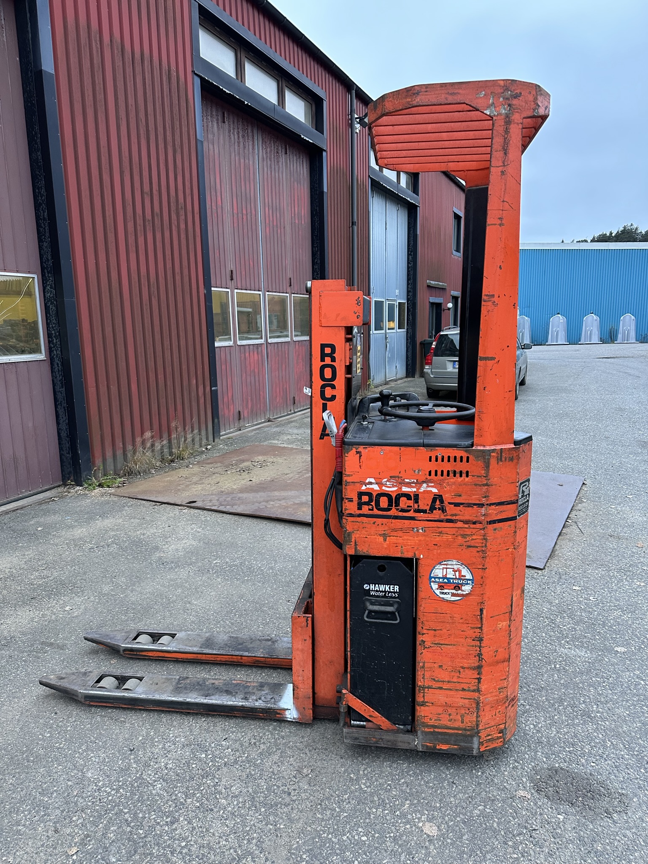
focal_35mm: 24
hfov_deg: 56.8
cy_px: 432
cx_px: 324
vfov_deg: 71.6
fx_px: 599
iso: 200
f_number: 1.78
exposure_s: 1/50
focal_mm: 6.86
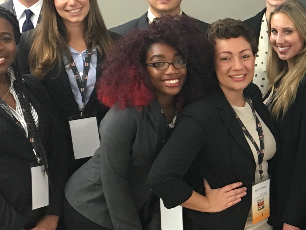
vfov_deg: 15.1
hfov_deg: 18.8
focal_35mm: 98
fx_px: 866
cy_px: 144
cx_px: 378
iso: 125
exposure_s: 1/30
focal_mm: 4.15
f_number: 2.2
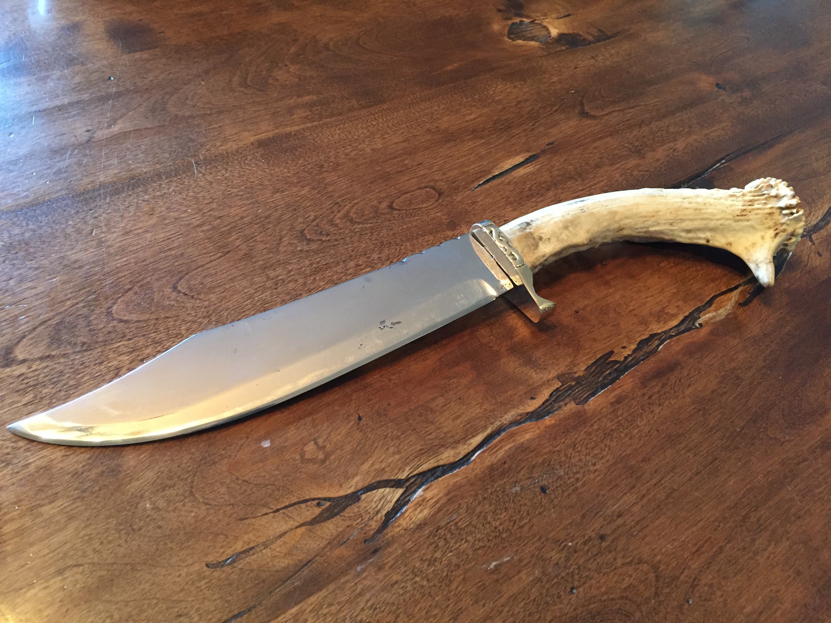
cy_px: 312
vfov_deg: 48.2
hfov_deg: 61.7
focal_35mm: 29
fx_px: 696
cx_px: 416
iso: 250
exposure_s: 1/17
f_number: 2.2
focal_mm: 4.15
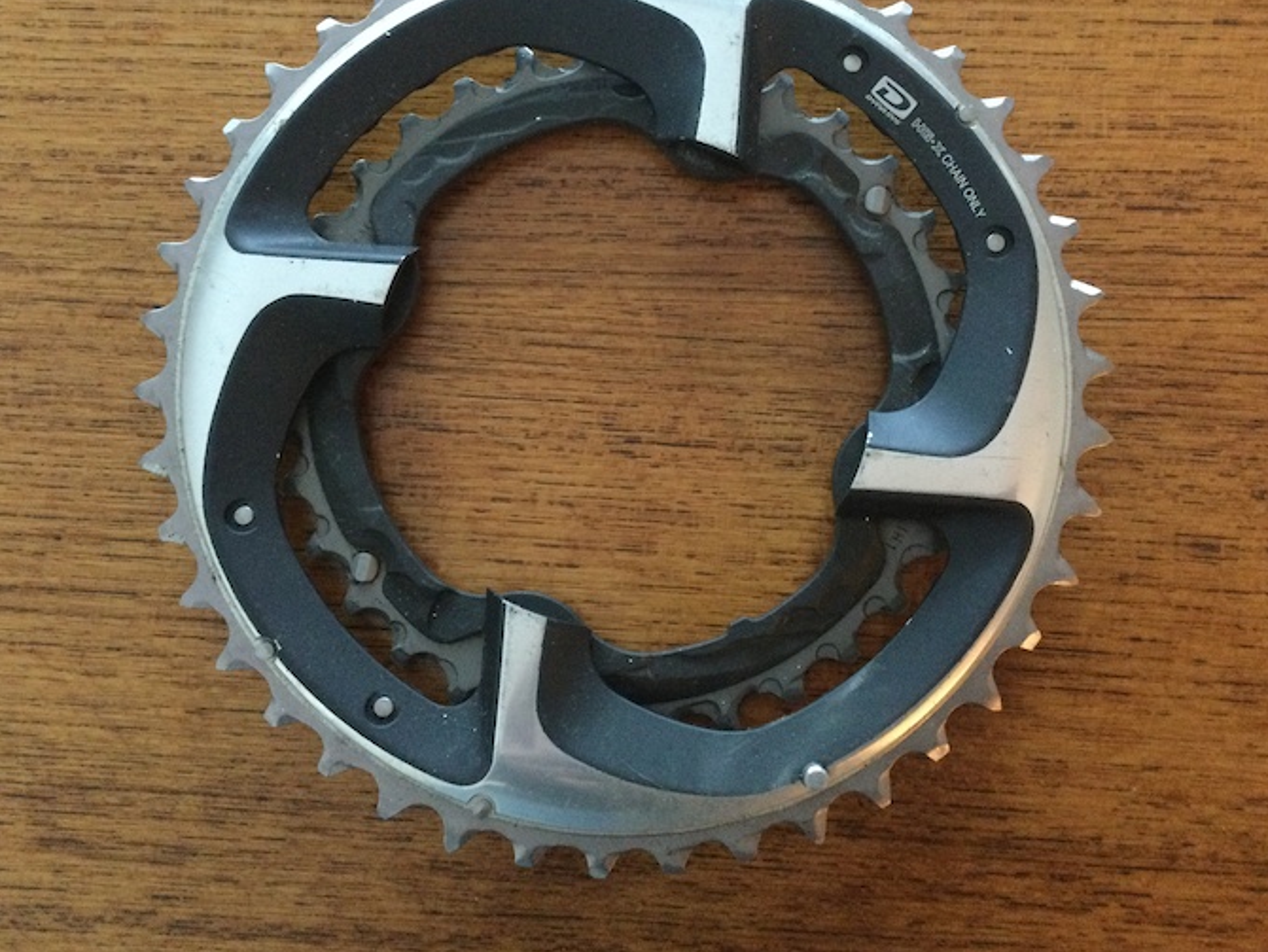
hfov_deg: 50.1
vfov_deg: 38.6
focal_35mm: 37
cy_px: 401
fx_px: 1356
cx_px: 662
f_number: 2.4
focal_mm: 3.3
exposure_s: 1/15
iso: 500
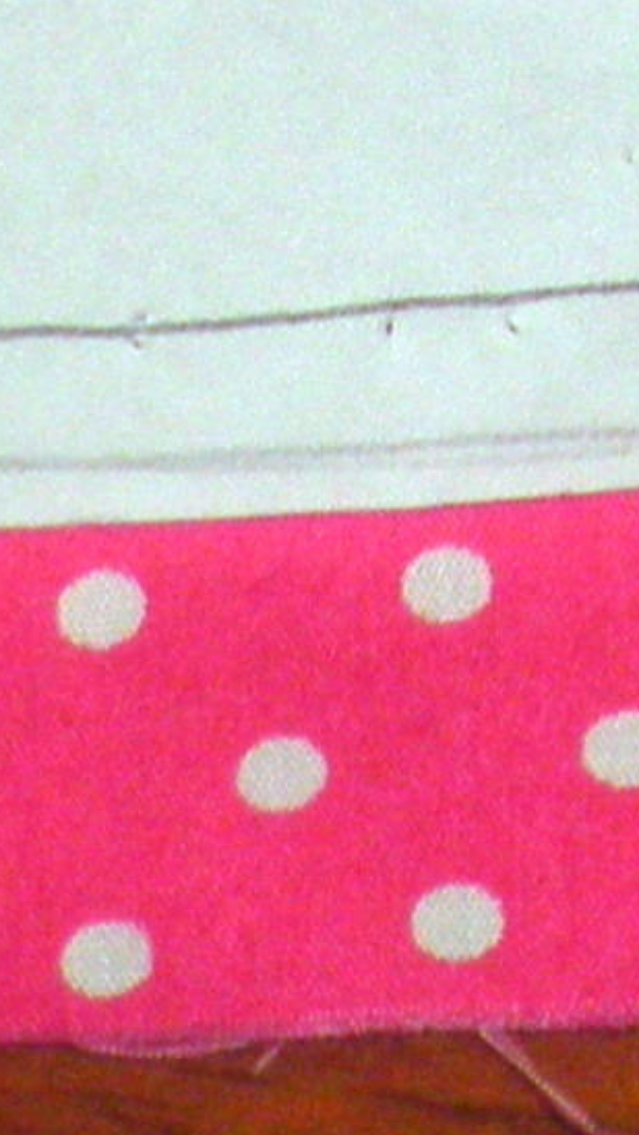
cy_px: -1373
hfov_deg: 3.0
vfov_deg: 5.3
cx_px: 1181
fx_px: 12043
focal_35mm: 400
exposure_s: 1/60
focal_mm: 8.3
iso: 100
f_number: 3.4
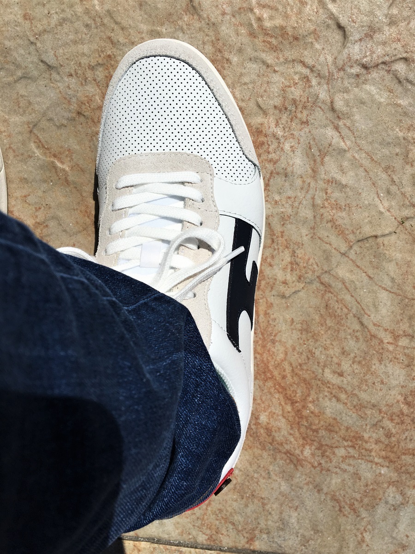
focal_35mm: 29
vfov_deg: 61.7
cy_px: 277
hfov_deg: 48.2
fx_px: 464
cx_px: 208
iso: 25
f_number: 2.2
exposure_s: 1/7692
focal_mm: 4.15
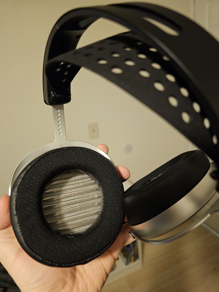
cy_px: 146
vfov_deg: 73.9
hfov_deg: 58.9
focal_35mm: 23
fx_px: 194
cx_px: 110
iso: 640
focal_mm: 6.3
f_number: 1.7
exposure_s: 1/30
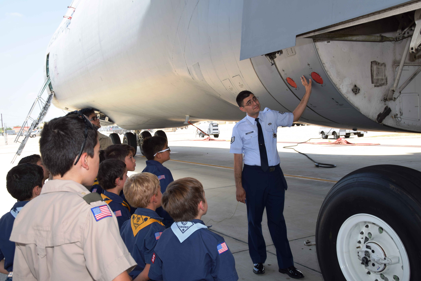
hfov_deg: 53.1
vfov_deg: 36.9
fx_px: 421
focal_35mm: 36
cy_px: 140
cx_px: 210
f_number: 6.3
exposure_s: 1/160
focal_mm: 24
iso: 100
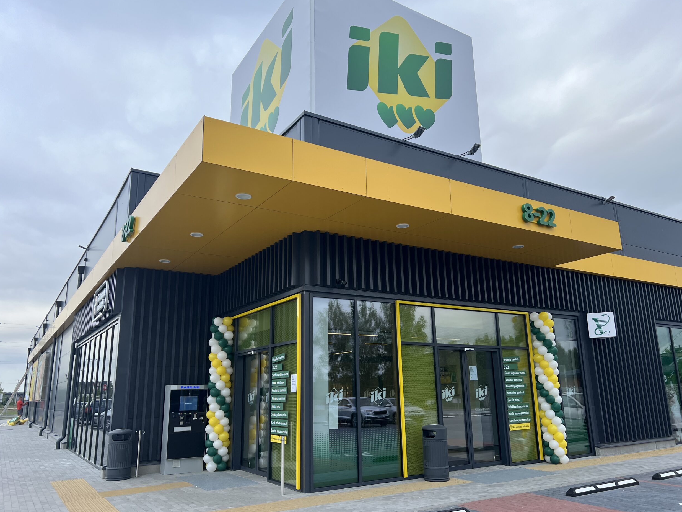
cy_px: 258
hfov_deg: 65.3
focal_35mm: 27
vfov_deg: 51.4
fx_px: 532
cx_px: 351
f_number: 1.5
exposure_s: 1/887
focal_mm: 5.7
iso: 50
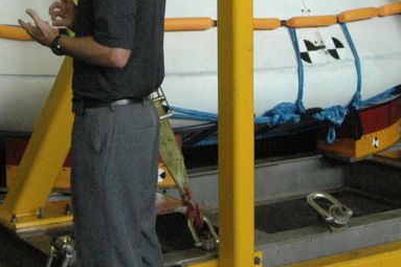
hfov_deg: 21.7
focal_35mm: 94
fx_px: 1047
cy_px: 23
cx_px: 158
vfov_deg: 14.4
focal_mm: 20
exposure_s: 1/125
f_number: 5.6
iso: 1600
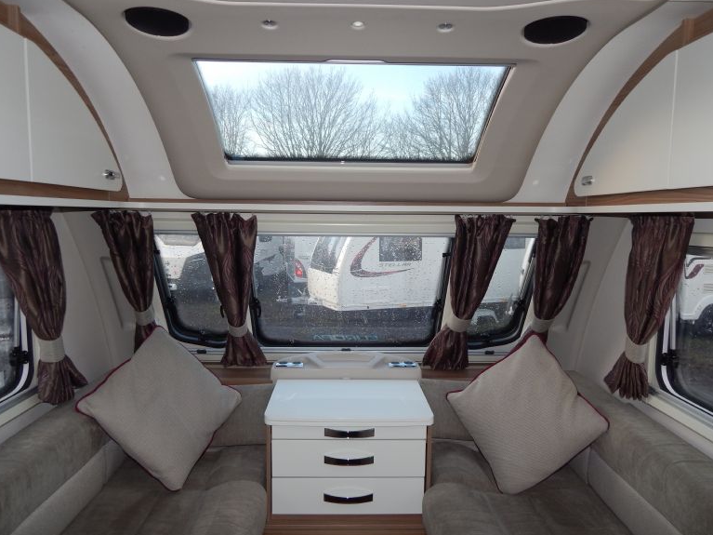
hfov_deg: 71.6
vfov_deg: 56.8
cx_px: 347
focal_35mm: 24
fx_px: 494
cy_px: 270
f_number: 3
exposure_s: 1/60
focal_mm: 4
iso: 125
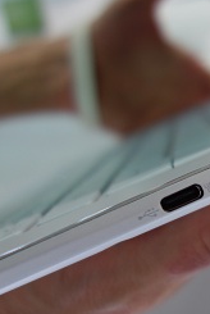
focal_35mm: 73
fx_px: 637
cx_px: 277
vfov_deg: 27.7
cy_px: 146
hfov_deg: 17.5
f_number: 2
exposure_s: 1/100
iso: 125
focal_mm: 10.4
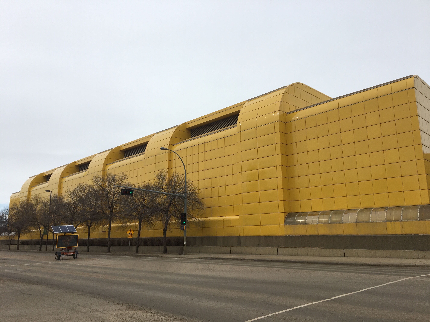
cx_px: 215
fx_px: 360
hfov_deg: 61.7
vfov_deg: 48.2
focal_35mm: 29
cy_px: 161
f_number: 2.2
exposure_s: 1/2079
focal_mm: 4.15
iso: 25
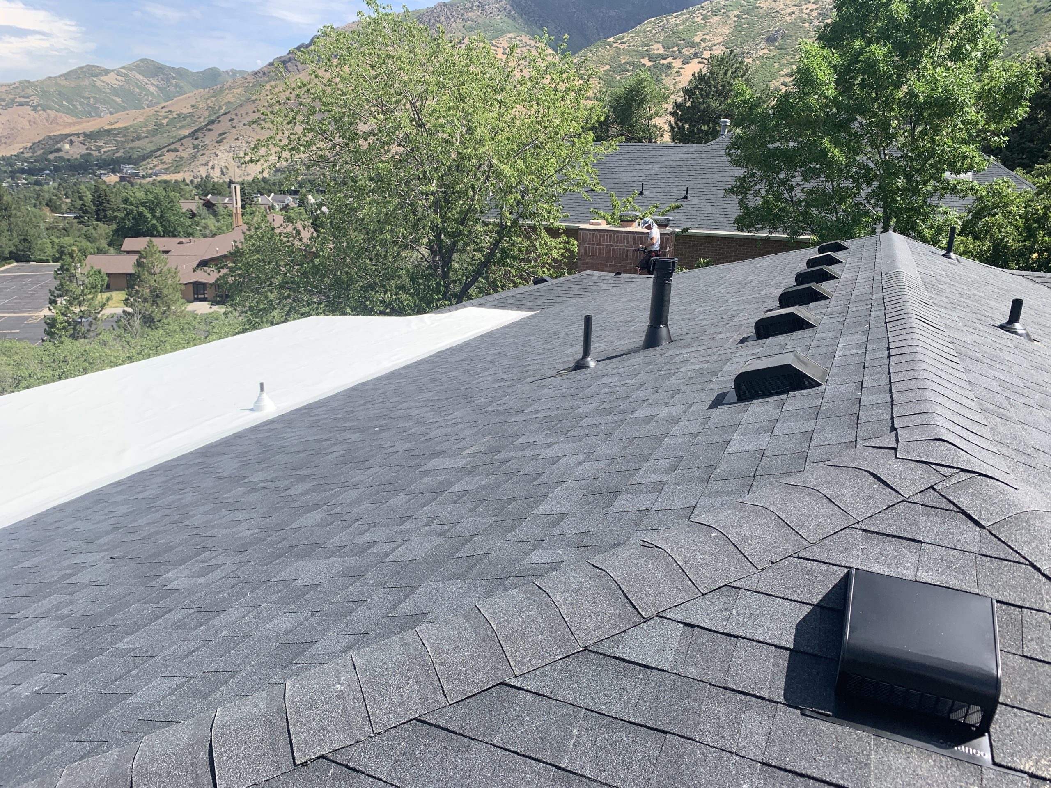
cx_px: 526
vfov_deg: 53.1
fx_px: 789
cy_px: 394
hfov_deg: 67.3
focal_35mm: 26
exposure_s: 1/1205
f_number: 1.8
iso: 25
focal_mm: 4.25
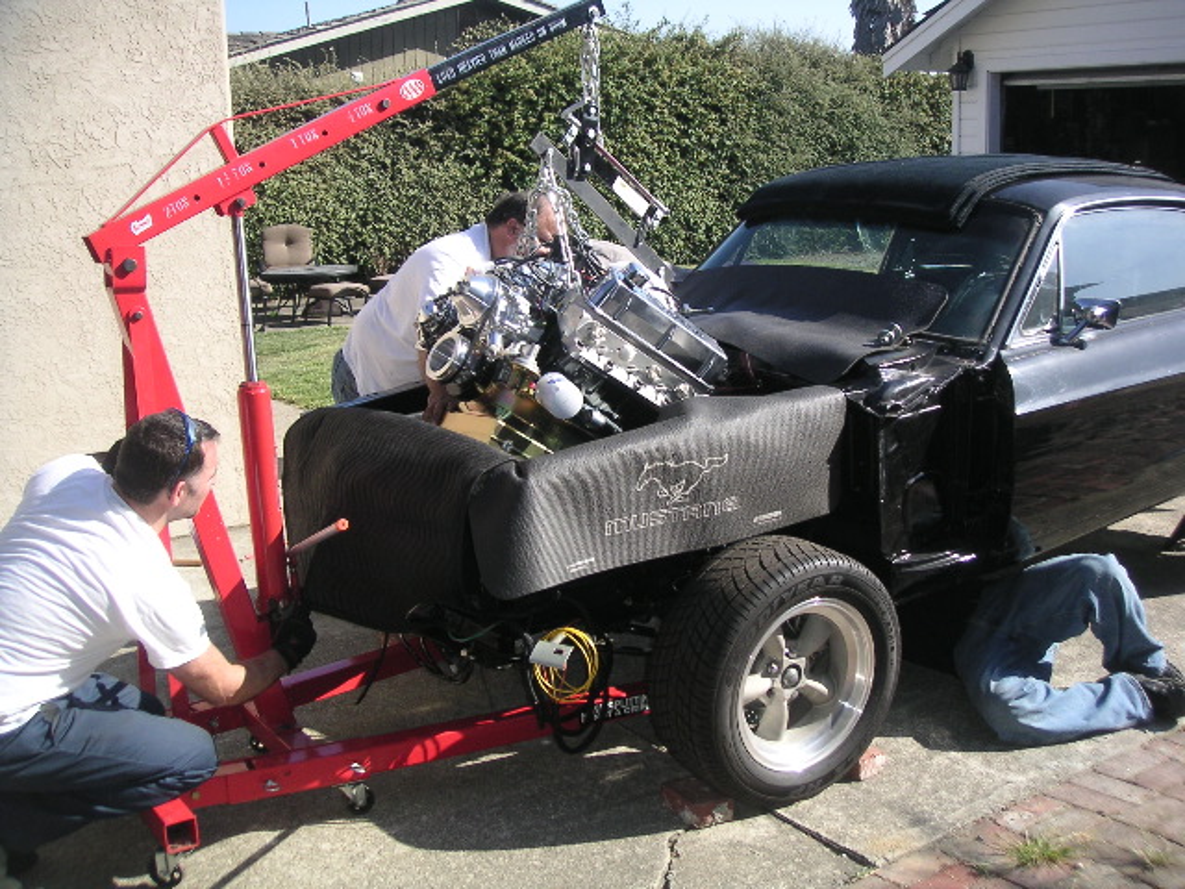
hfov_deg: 49.0
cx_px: 592
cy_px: 444
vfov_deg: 37.7
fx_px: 1301
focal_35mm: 38
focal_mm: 6
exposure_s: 1/500
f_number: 2.8
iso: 50
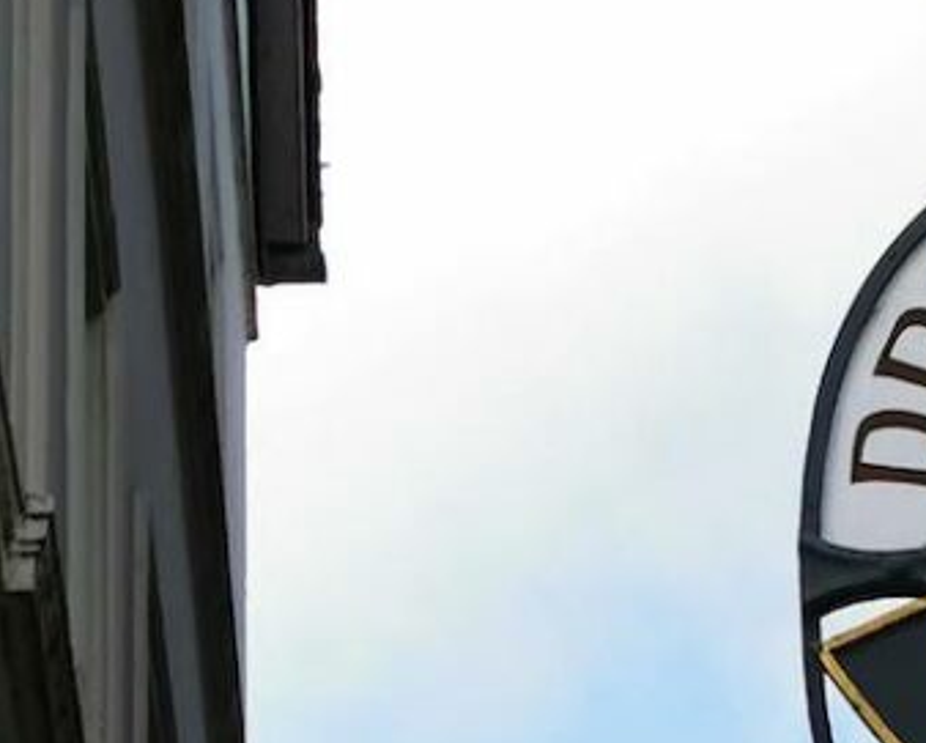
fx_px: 6199
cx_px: 962
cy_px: 1385
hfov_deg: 8.5
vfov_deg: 6.7
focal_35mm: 226
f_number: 1.6
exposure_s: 1/1908
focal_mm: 5.56
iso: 50
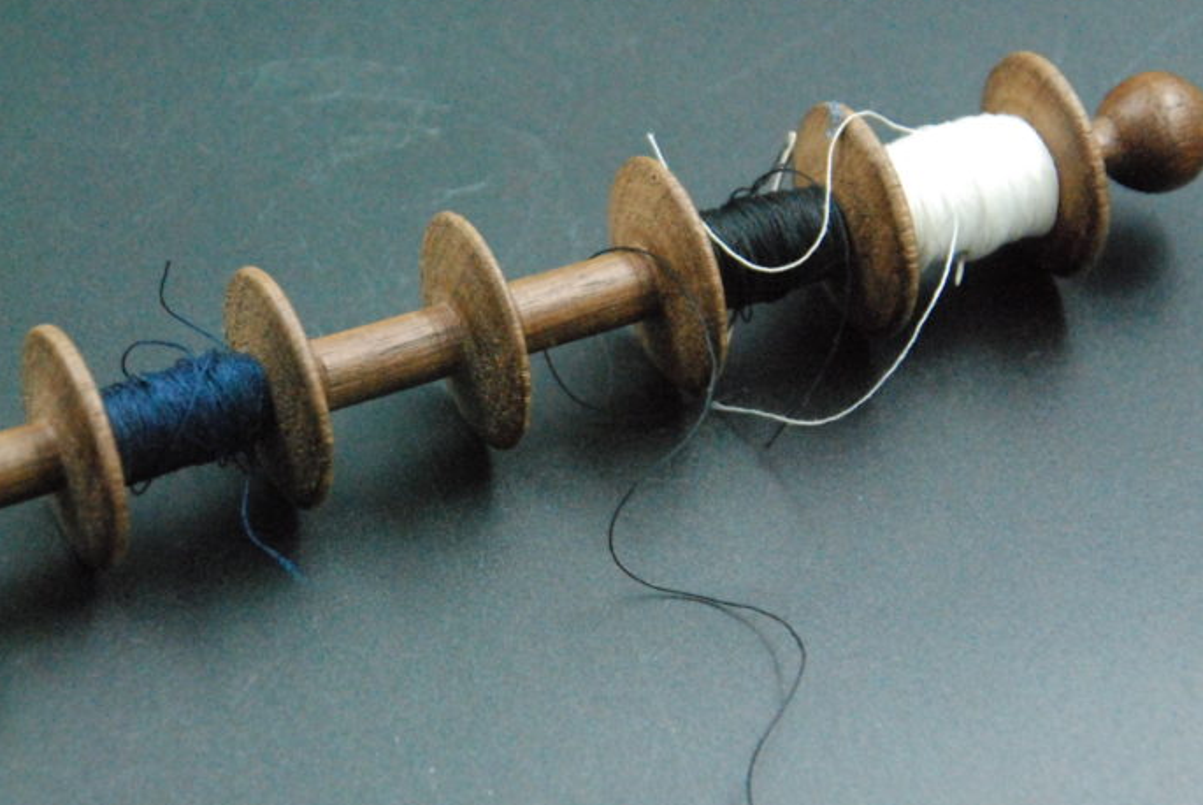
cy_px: 337
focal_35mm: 157
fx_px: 5251
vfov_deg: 8.8
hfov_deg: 13.1
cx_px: 446
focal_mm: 70
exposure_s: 1/250
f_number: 5.6
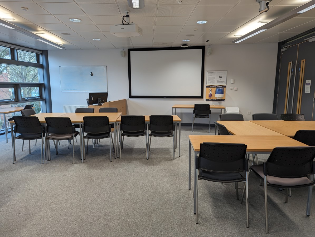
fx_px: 219
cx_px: 158
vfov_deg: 56.9
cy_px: 118
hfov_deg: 71.5
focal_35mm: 24
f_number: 1.85
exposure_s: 1/25
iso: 55
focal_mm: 6.81
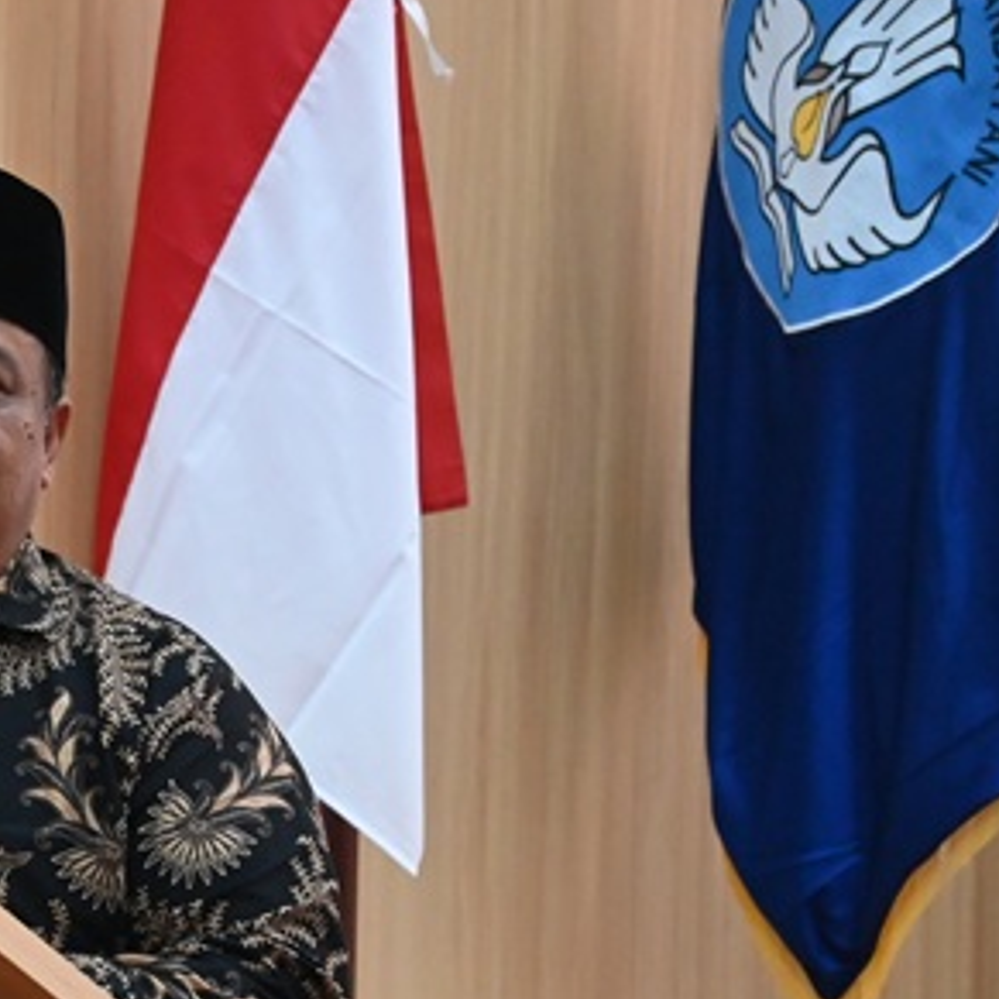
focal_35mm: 399
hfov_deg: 4.4
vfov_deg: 4.4
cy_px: 733
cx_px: -41
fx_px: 13028
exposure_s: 1/80
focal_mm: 140
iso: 5000
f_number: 5.6
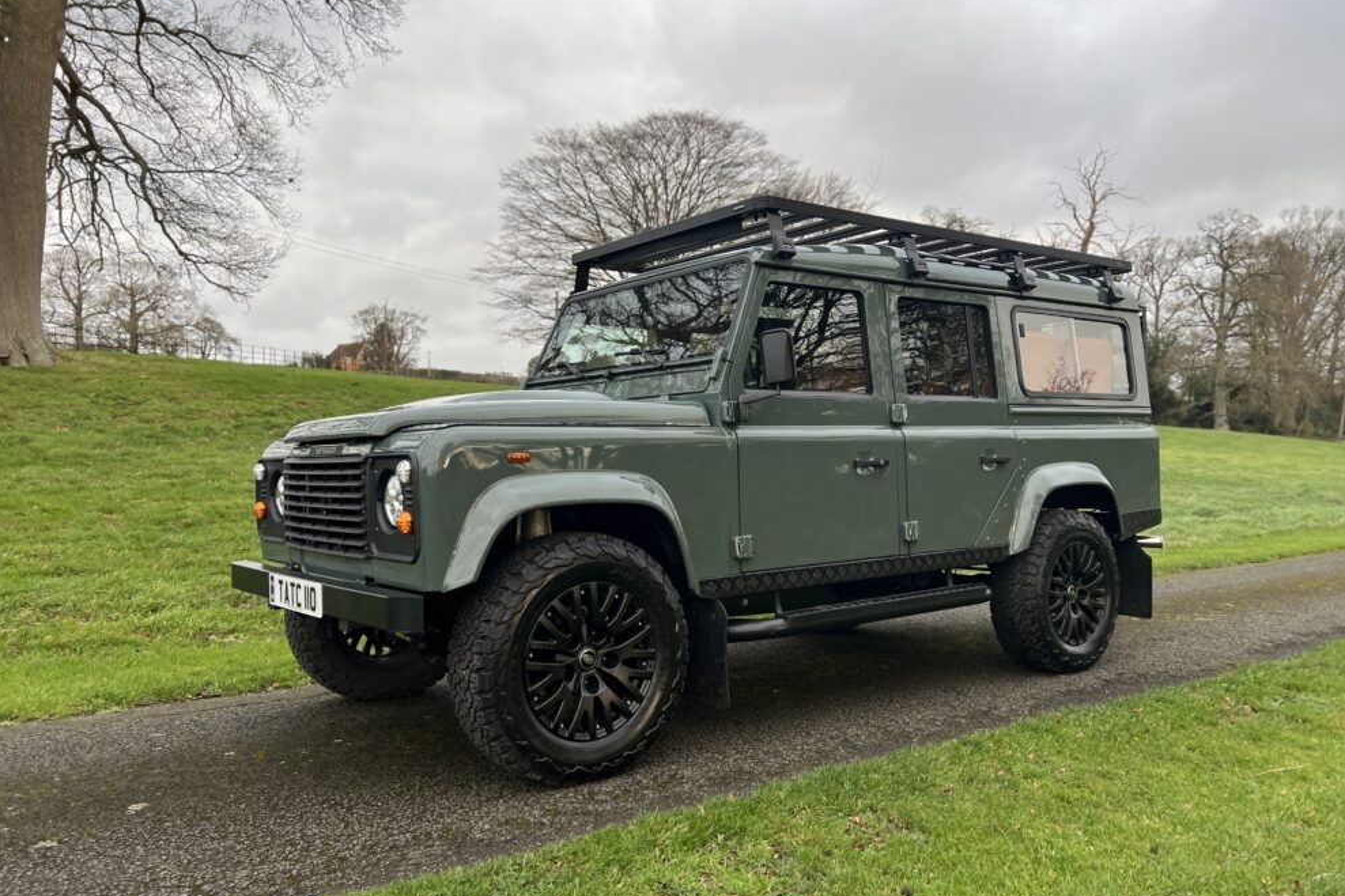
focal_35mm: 28
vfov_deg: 46.4
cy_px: 447
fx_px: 1046
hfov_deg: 65.5
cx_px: 672
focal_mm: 5.7
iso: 40
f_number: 1.5
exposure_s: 1/257
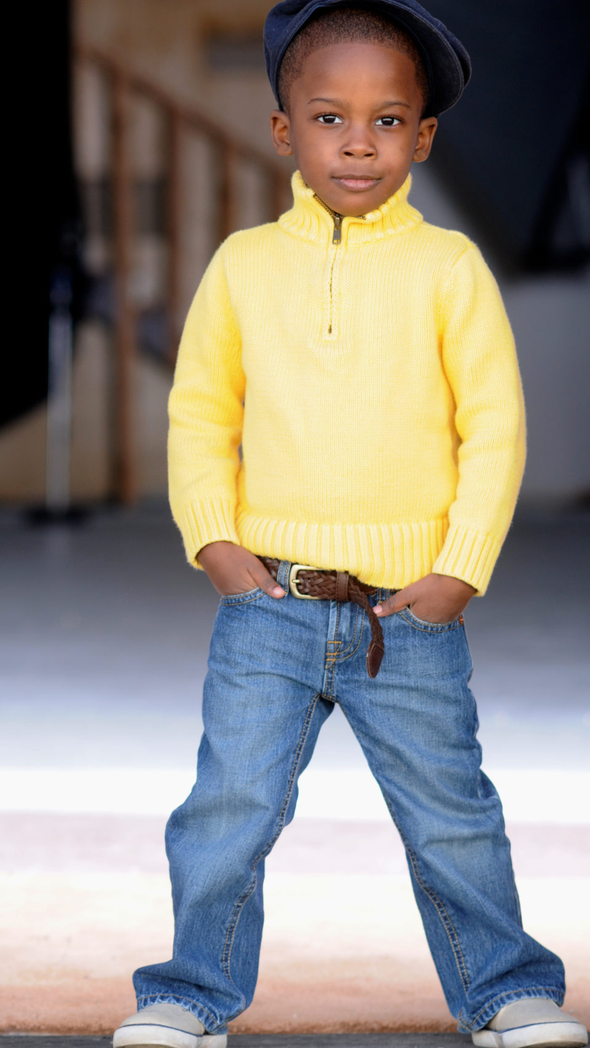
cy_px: 530
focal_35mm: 175
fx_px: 4853
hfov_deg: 7.0
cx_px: 364
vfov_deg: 12.3
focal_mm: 105
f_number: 3.5
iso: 250
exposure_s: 1/250
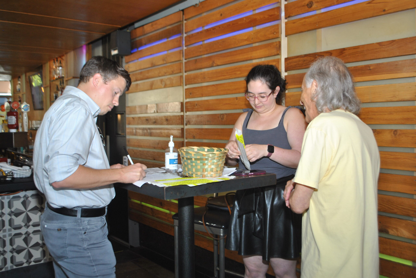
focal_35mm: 33
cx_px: 208
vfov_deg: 40.1
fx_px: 382
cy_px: 139
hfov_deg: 57.2
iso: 200
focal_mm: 22
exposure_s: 1/60
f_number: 4
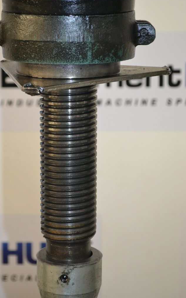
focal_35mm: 115
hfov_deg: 11.4
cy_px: 143
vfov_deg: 18.2
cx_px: 55
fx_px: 930
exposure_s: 1/60
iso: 1100
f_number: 5.6
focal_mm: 55
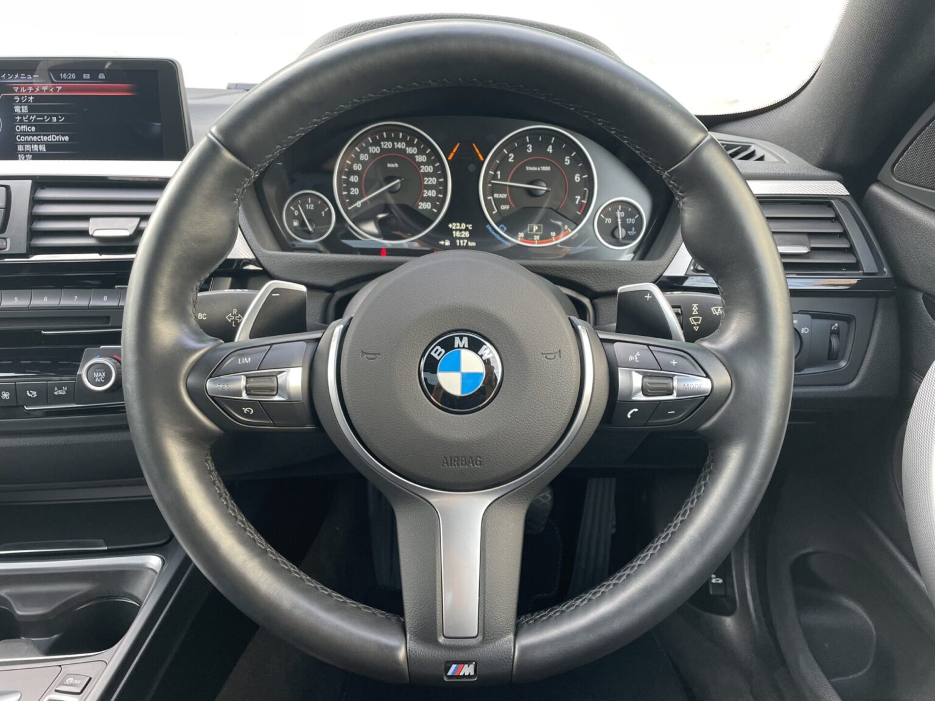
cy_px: 350
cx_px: 468
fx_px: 702
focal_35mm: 26
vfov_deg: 53.1
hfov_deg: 67.3
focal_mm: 4.2
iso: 125
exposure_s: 1/104
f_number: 1.6
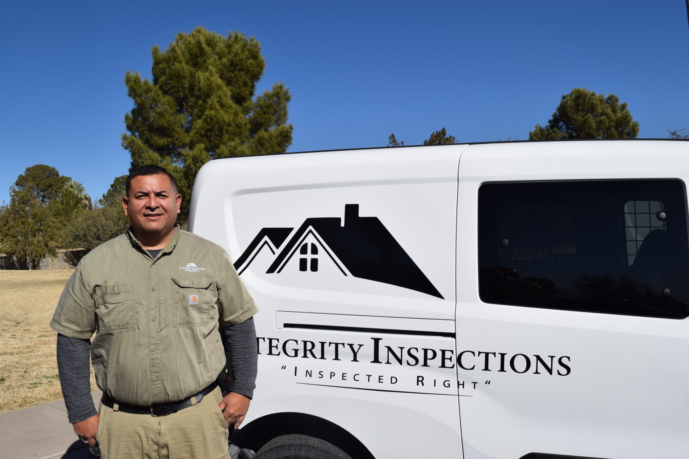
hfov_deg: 67.4
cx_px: 344
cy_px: 230
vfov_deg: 47.9
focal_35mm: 27
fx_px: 517
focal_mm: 18
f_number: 13
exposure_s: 1/640
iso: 200
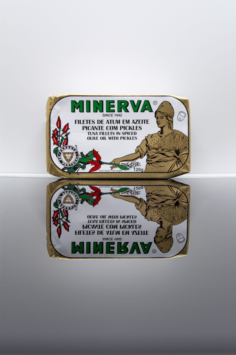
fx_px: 590
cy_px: 178
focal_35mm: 60
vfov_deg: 33.4
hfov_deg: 22.6
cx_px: 118
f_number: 4.8
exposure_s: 1/60
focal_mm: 40
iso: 250
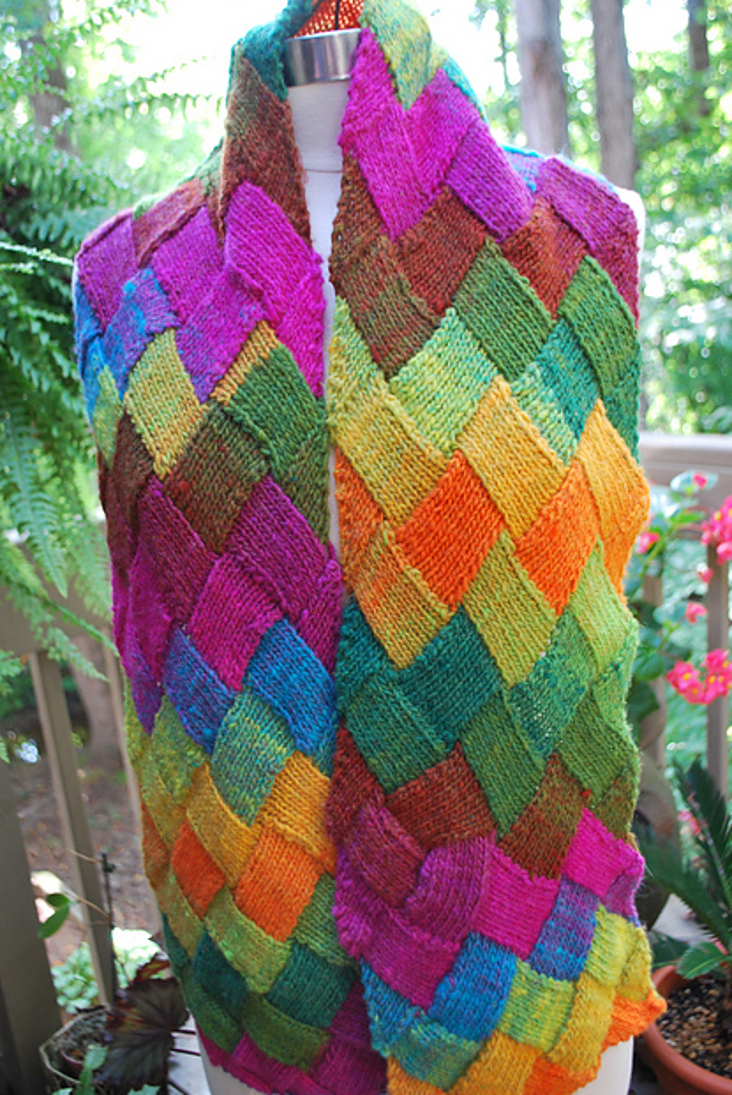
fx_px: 1035
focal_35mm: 34
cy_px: 547
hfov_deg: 38.9
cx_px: 367
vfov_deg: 55.8
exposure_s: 1/30
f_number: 4
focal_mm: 22
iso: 360
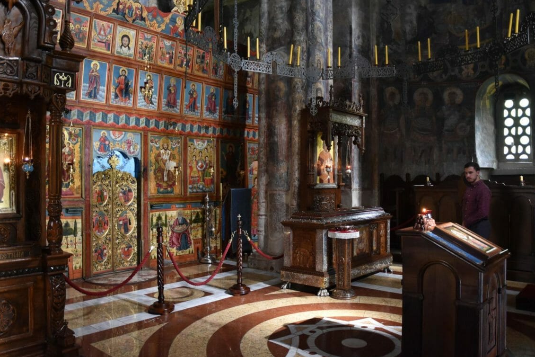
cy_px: 162
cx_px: 256
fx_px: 416
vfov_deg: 46.3
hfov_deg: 65.4
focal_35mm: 28
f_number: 2.8
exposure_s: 1/15
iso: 1250
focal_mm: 16
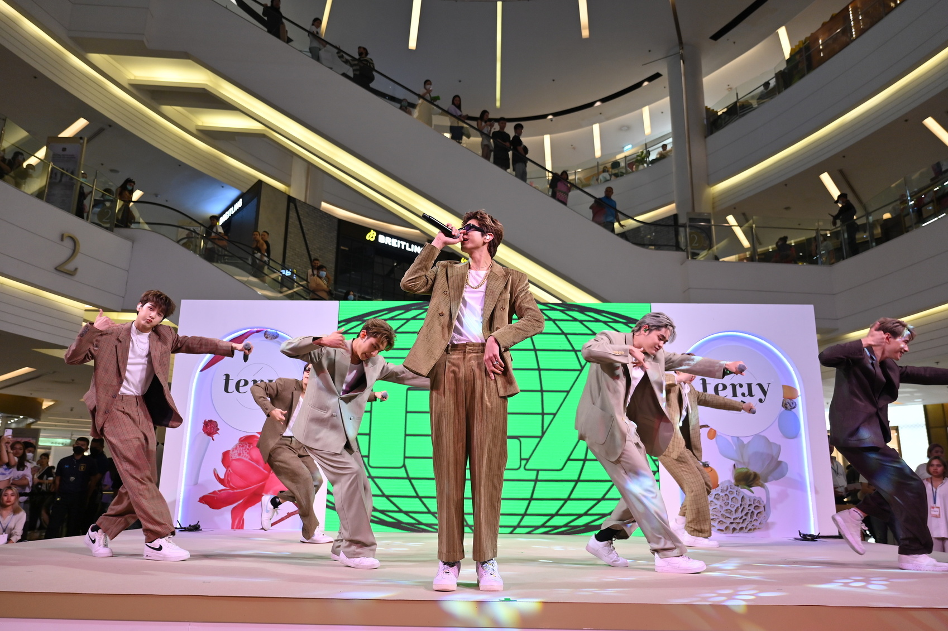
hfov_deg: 69.4
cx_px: 474
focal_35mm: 26
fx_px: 684
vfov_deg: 49.5
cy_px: 316
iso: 500
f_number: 2.8
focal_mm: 26
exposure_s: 1/320
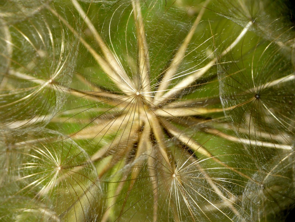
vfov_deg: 9.5
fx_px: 1338
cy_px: 111
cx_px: 148
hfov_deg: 12.6
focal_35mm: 157
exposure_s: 1/640
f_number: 4
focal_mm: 25.9
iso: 100
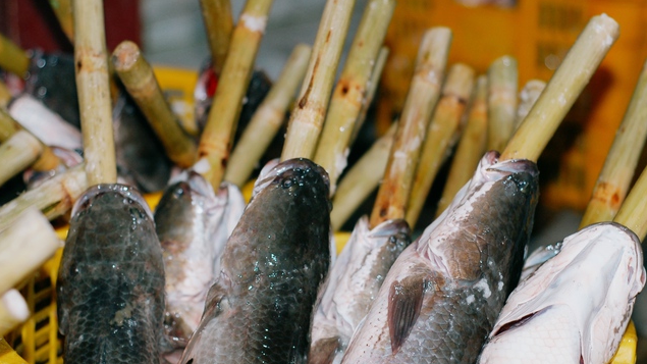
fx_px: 1355
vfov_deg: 15.3
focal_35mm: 79
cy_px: 210
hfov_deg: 26.9
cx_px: 324
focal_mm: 50
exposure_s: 1/60
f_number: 2.8
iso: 400
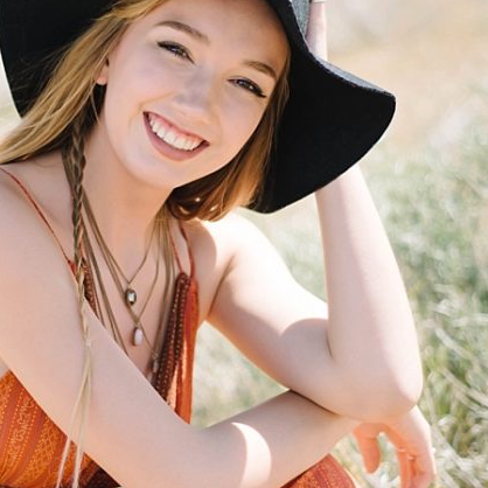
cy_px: 243
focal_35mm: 104
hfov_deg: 16.5
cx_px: 34
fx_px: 1659
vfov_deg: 16.7
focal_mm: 50
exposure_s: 1/1600
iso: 100
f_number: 2.2
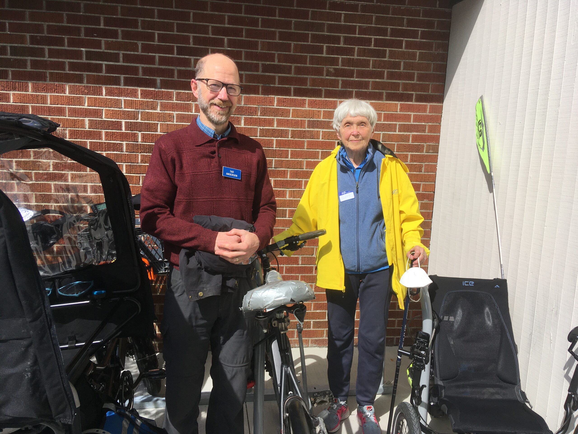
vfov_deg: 48.2
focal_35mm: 29
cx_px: 289
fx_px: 484
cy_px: 217
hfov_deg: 61.7
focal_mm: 4.15
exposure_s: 1/1672
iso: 25
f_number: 2.2
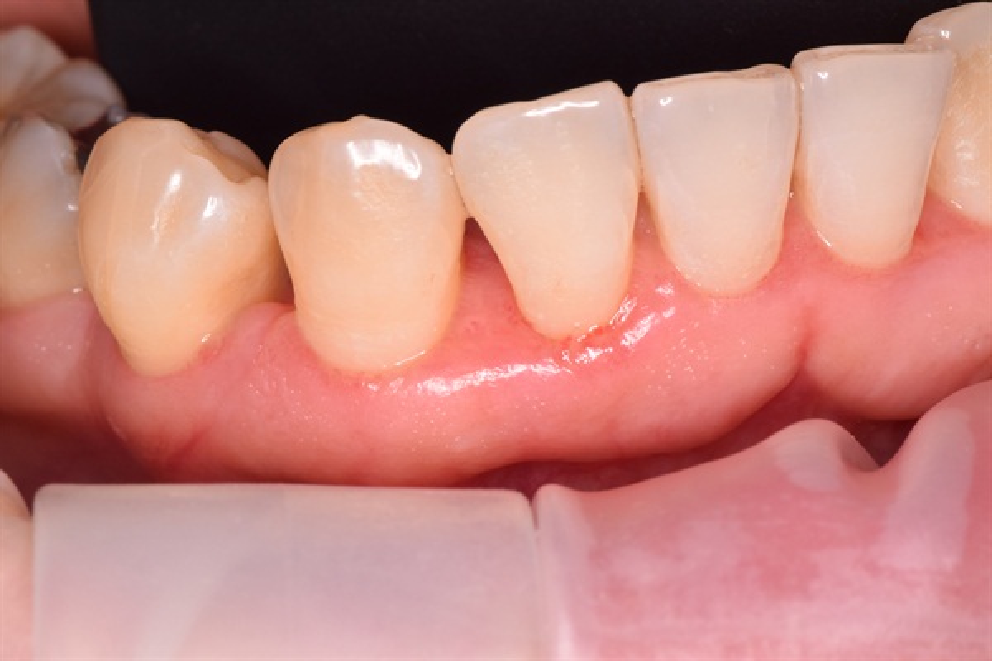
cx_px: 496
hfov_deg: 15.2
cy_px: 330
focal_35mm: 135
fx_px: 3720
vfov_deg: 10.2
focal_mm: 90
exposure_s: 1/60
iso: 400
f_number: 51
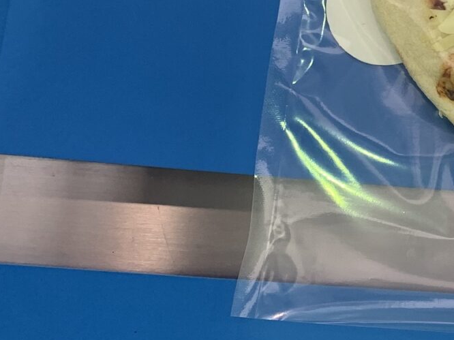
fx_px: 1049
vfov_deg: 18.0
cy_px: 10
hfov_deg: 22.3
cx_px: 563
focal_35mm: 80
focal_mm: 4.25
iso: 100
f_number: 1.8
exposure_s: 1/50
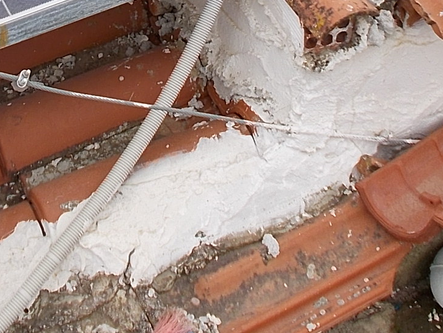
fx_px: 1203
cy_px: -149
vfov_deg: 14.7
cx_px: 125
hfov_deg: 20.7
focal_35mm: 94
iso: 80
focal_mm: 5.3
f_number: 3.4
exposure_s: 1/400
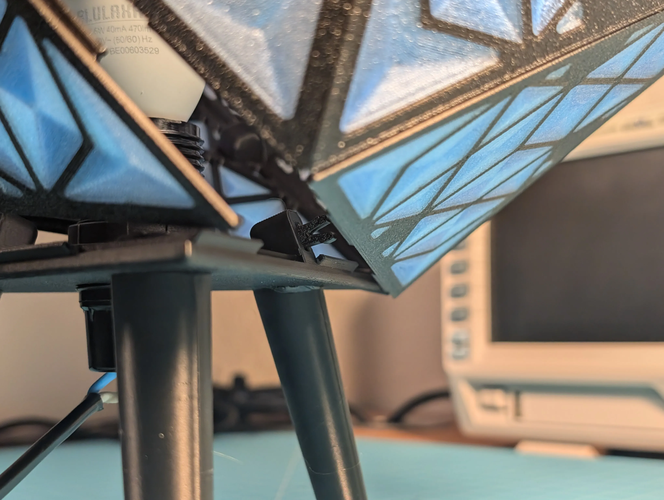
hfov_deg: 38.9
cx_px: 332
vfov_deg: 29.7
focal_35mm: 49
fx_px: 941
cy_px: 250
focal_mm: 6.9
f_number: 1.68
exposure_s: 1/334
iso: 232
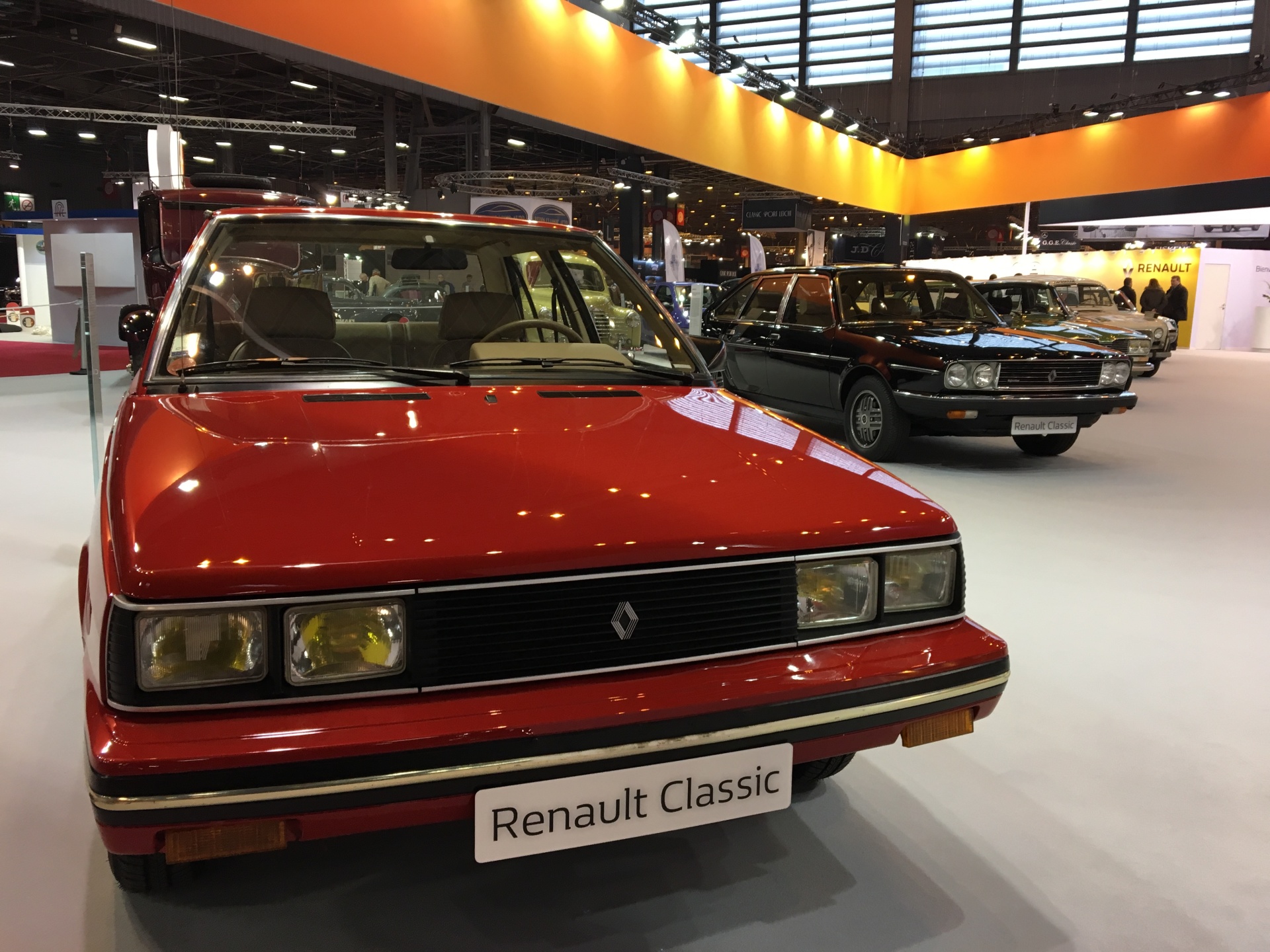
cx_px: 635
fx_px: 1064
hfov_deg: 61.7
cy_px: 476
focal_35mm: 29
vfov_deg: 48.2
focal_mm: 4.15
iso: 40
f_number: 2.2
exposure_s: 1/33
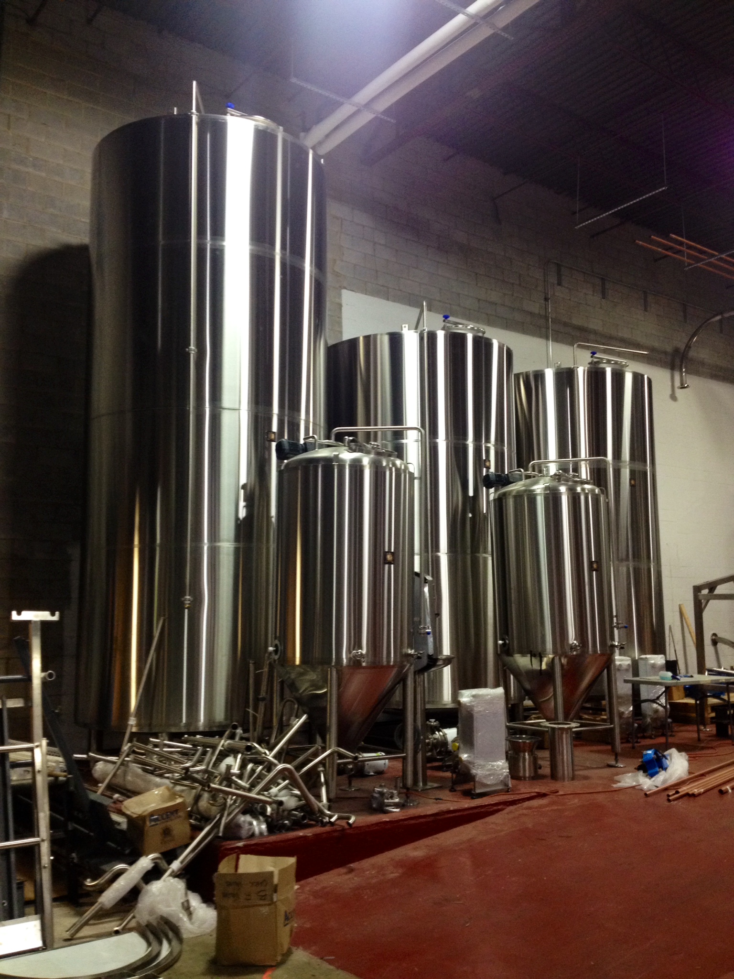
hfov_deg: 40.7
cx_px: 367
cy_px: 490
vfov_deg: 52.6
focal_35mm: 35
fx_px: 990
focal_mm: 4.28
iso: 160
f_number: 2.4
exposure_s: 1/20
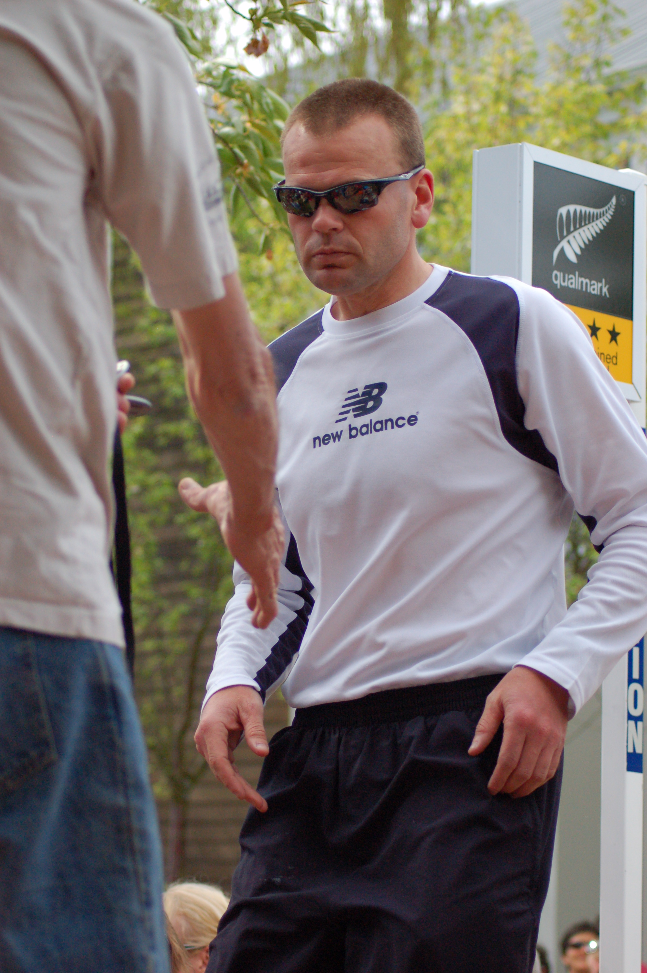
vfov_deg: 19.5
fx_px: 2836
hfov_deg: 13.0
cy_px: 486
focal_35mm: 105
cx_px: 324
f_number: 4.8
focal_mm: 70
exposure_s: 1/2000
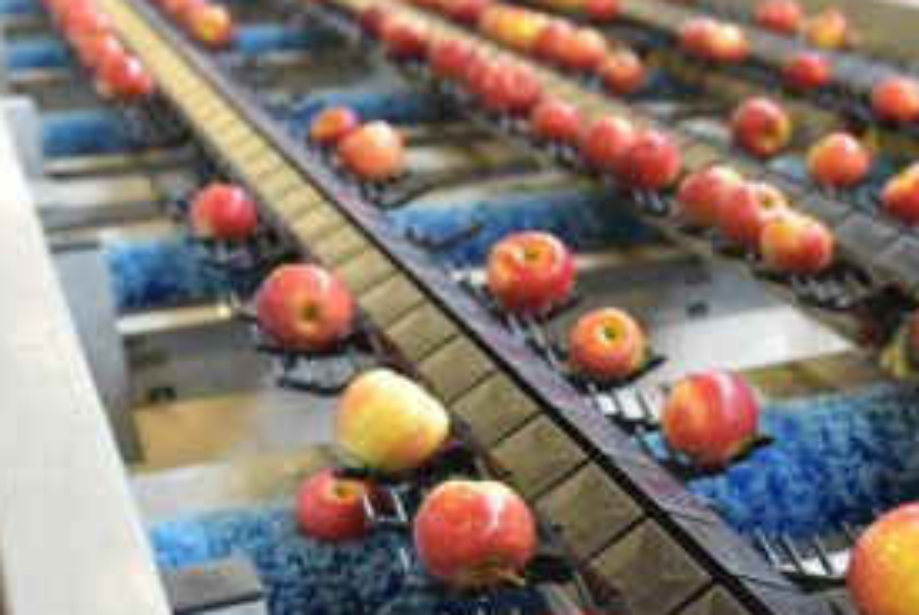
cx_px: 792
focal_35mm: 61
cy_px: 468
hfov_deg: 31.6
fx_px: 1559
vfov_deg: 22.1
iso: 3200
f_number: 3.2
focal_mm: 35
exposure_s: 1/320
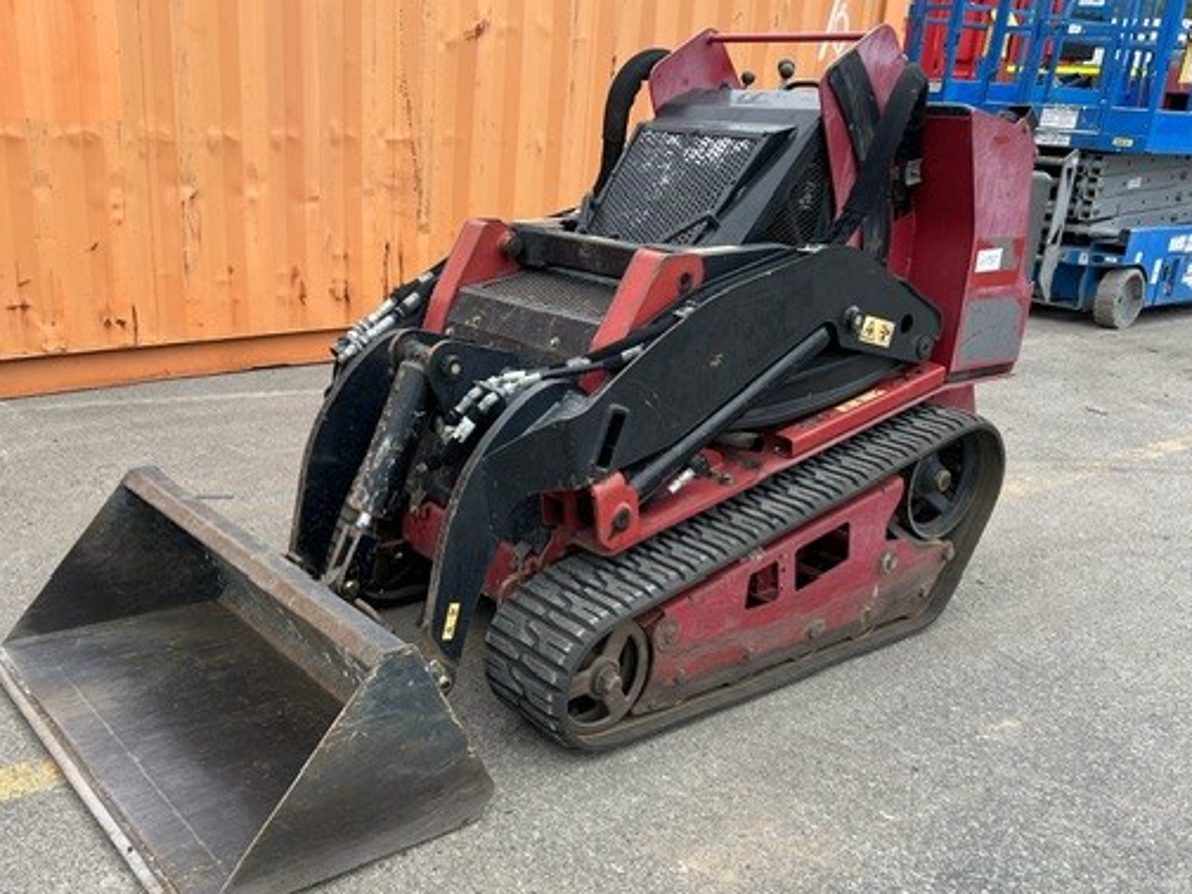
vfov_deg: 42.9
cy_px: 482
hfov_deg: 55.1
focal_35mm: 33
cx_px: 504
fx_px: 1136
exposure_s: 1/480
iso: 50
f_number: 1.5
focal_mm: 5.7
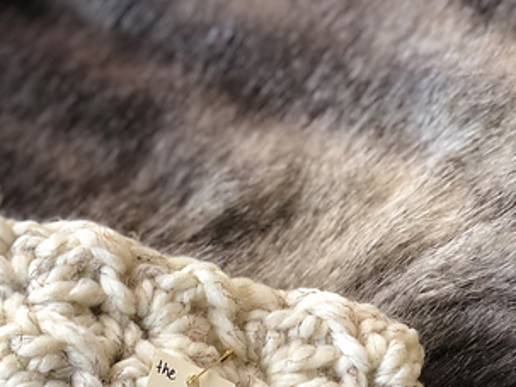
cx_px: -7
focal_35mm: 110
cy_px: 397
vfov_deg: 13.3
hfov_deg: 17.5
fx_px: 1639
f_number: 2.4
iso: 100
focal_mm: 6
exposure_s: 1/40
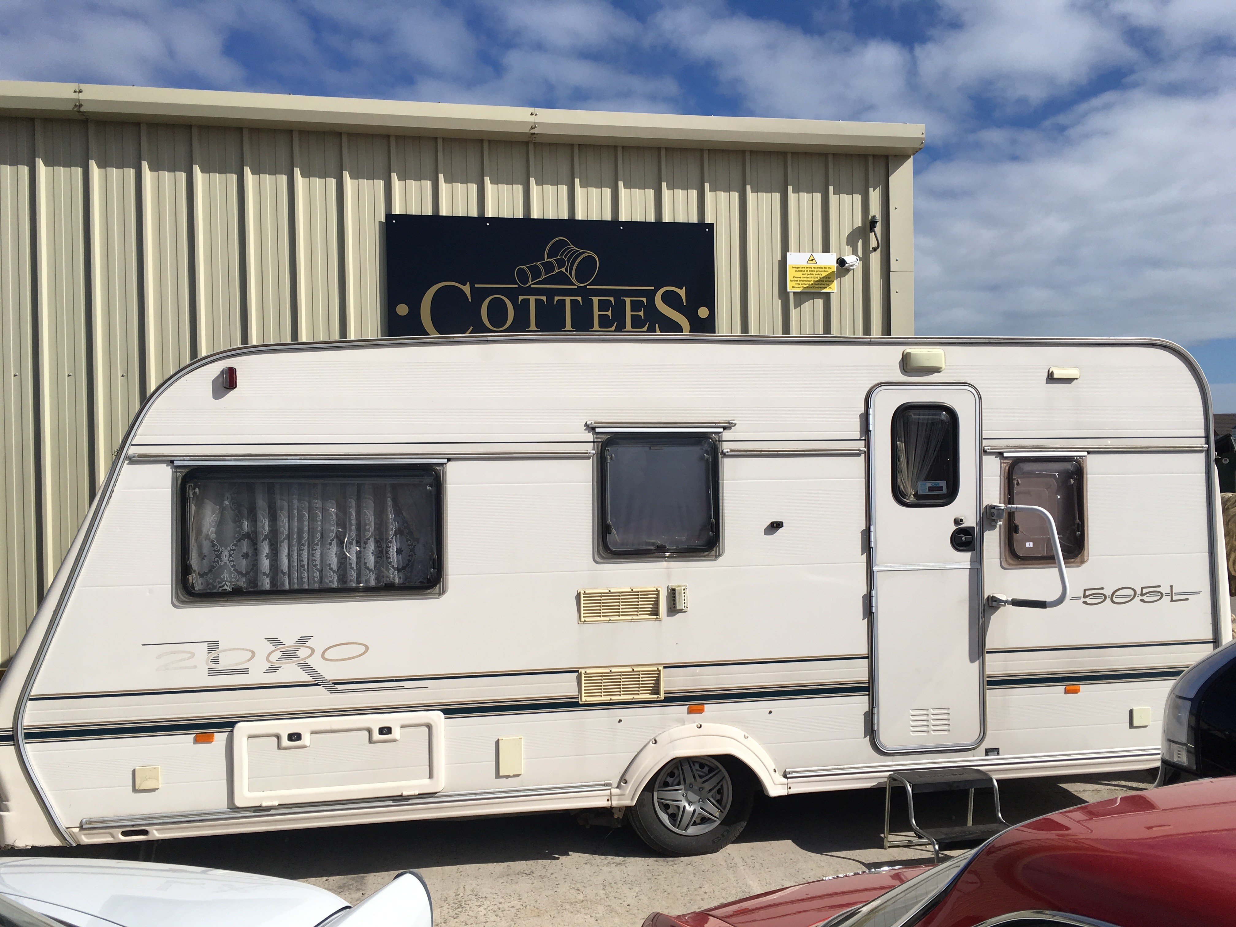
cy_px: 464
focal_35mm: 29
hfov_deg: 61.7
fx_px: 1035
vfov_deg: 48.2
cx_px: 618
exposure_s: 1/3077
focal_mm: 4.15
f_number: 2.2
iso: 25
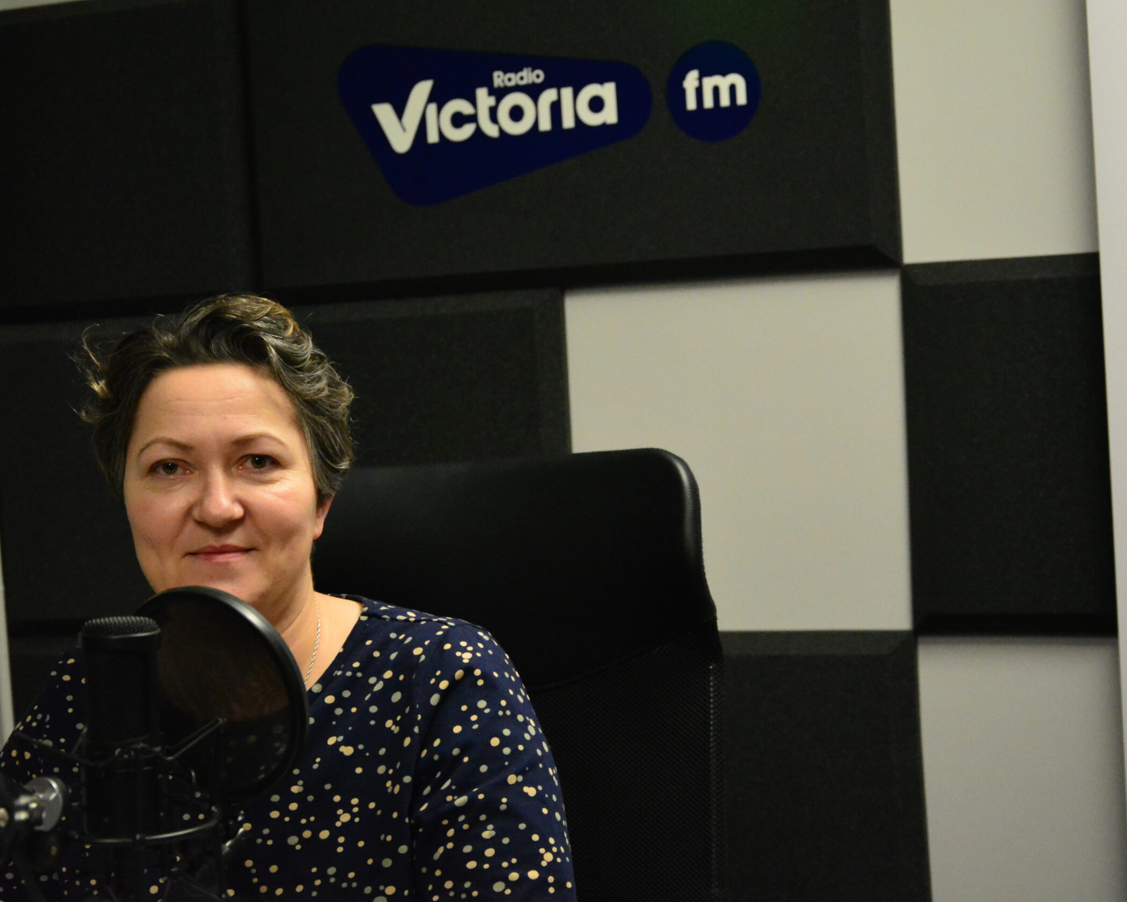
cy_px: 457
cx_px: 511
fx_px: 2402
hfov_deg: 26.4
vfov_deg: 21.3
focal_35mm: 72
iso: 5000
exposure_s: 1/90
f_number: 4.8
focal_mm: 42
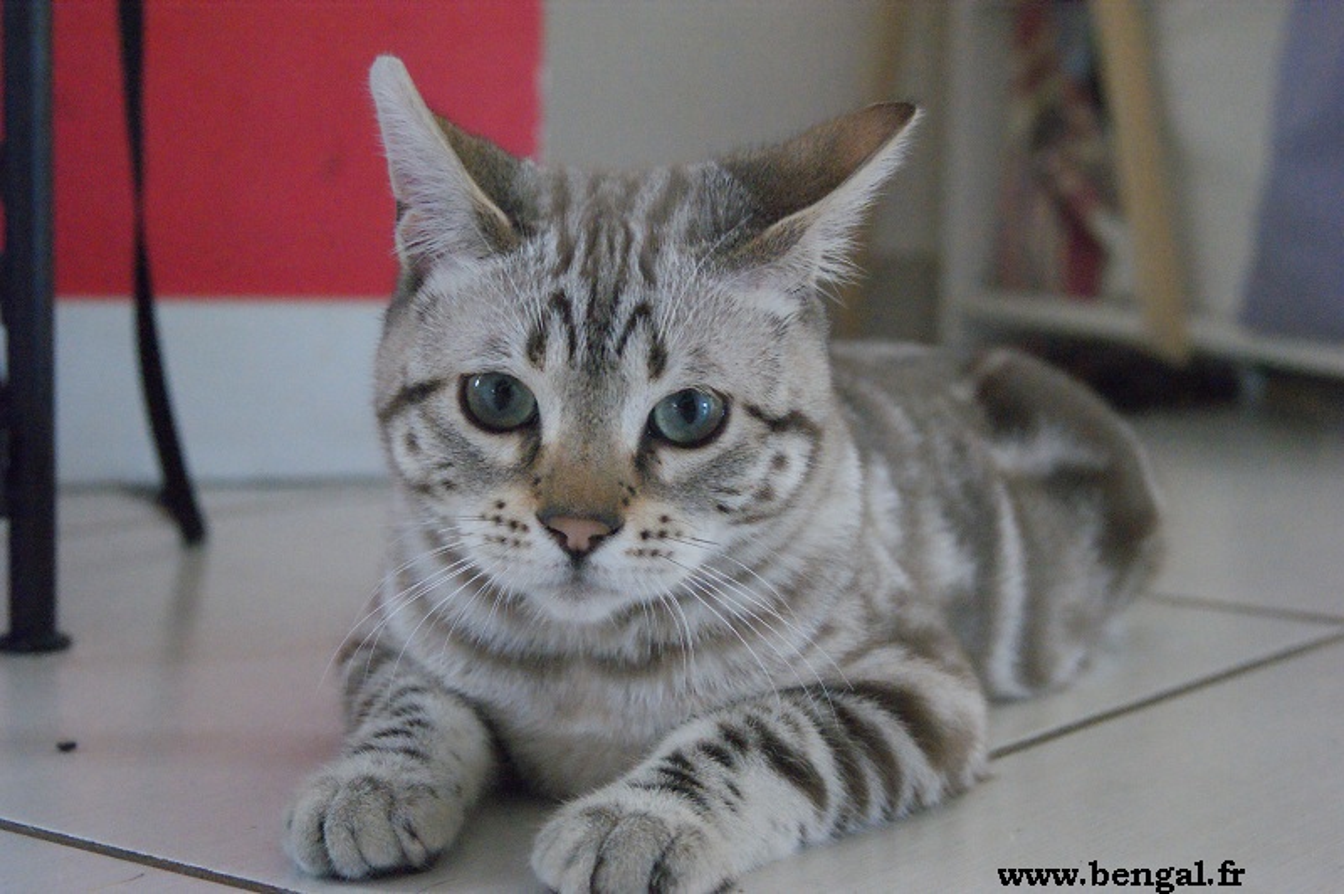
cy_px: 447
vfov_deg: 20.1
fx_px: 2518
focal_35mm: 68
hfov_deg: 29.9
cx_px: 672
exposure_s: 1/80
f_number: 5.6
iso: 3200
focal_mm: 45
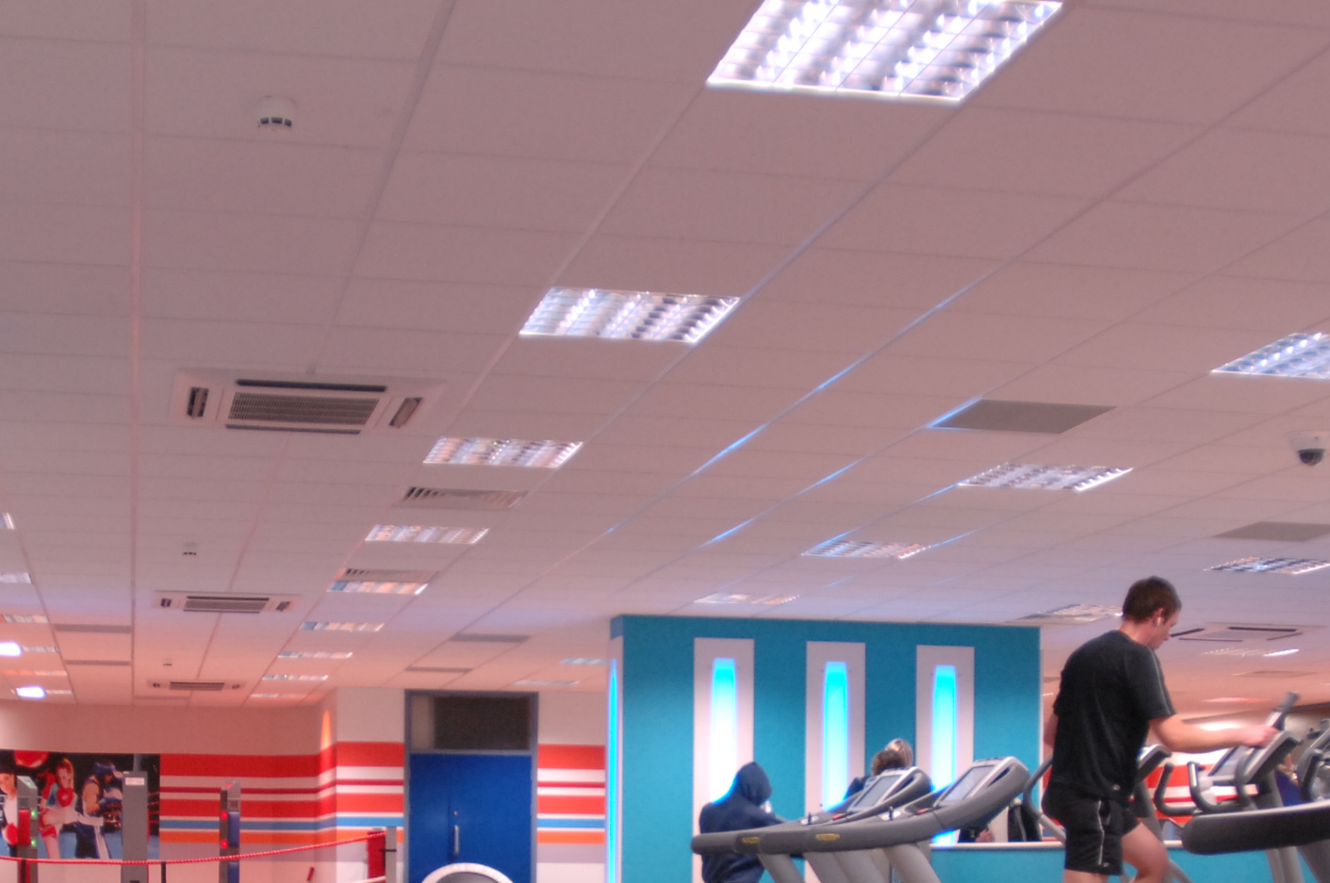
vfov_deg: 22.5
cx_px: 543
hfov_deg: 34.4
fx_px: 2145
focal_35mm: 58
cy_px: 855
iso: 400
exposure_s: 1/40
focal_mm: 17
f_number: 3
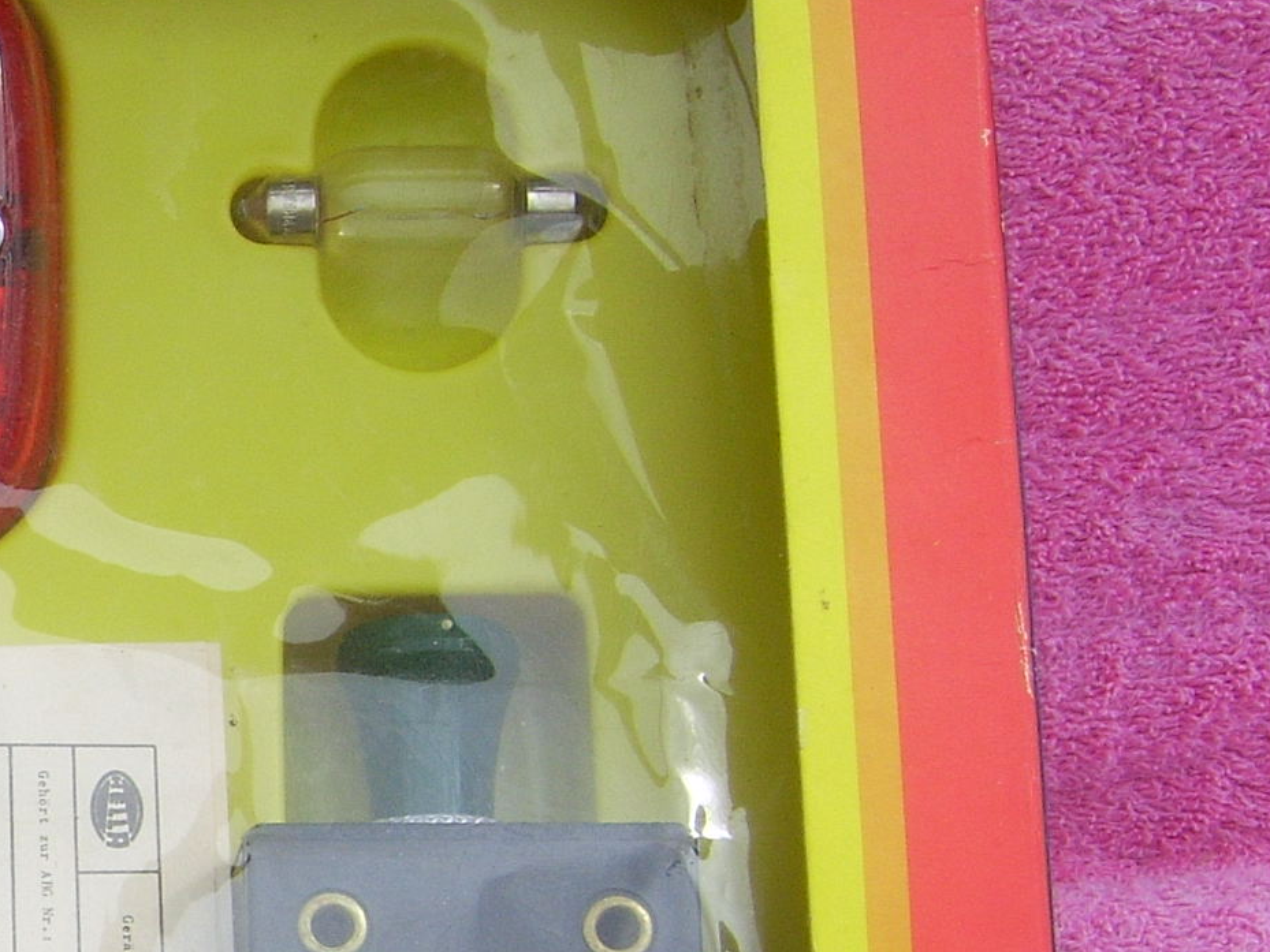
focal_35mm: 106
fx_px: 3889
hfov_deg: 17.7
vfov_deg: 13.9
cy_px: 708
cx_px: -227
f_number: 6.4
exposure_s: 1/200
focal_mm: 7.8
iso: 50
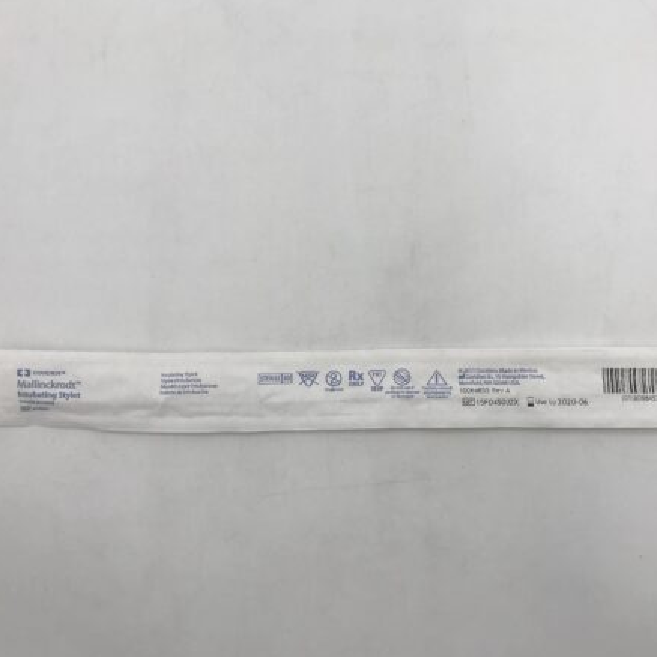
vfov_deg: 48.5
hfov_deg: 48.3
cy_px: 328
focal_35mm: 34
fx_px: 730
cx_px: 371
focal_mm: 3.99
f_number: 1.8
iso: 20
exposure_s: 1/212
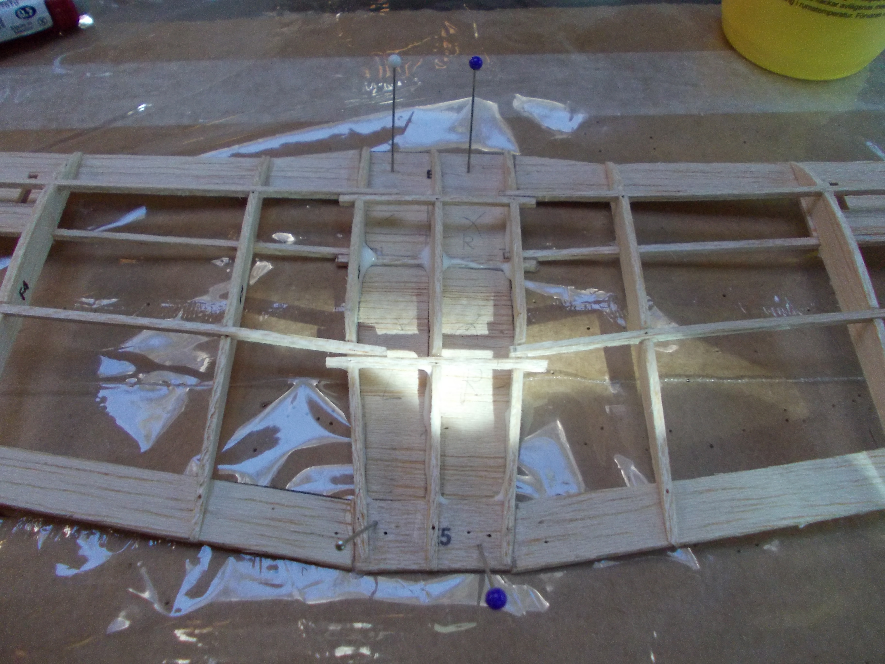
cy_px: 332
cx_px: 442
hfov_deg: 63.4
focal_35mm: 28
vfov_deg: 49.7
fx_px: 716
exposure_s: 1/25
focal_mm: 4
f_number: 2.7
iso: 180
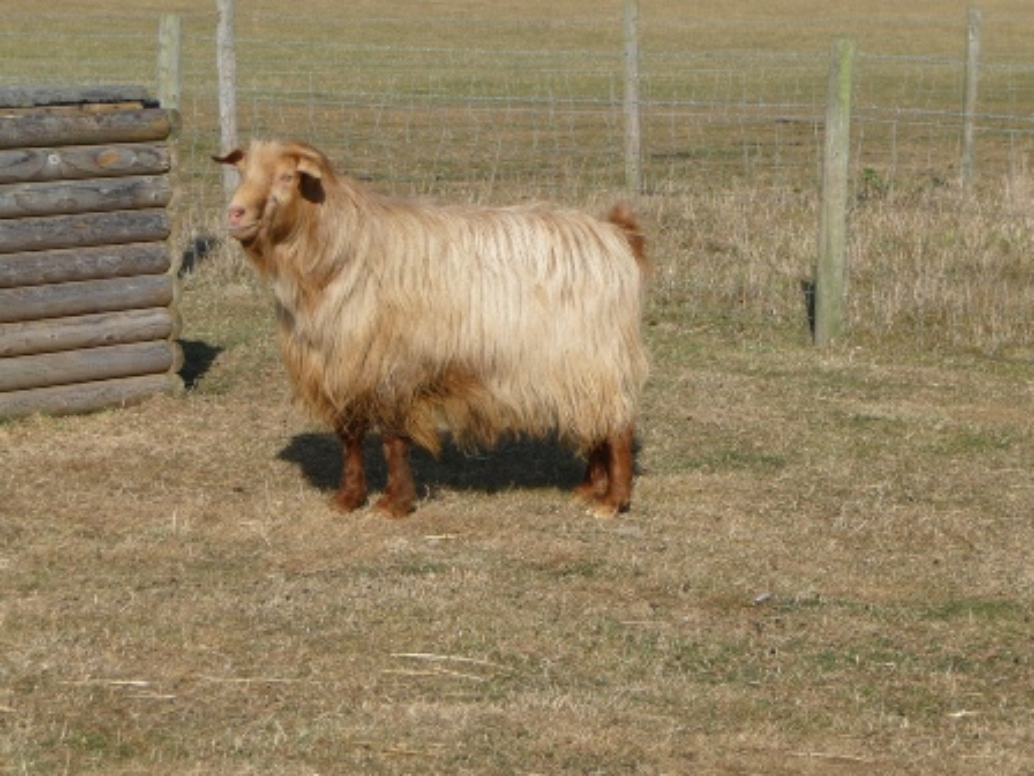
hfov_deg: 14.0
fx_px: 4212
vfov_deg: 10.5
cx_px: 517
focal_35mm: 141
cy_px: 388
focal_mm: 24.1
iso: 100
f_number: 4.8
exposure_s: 1/800
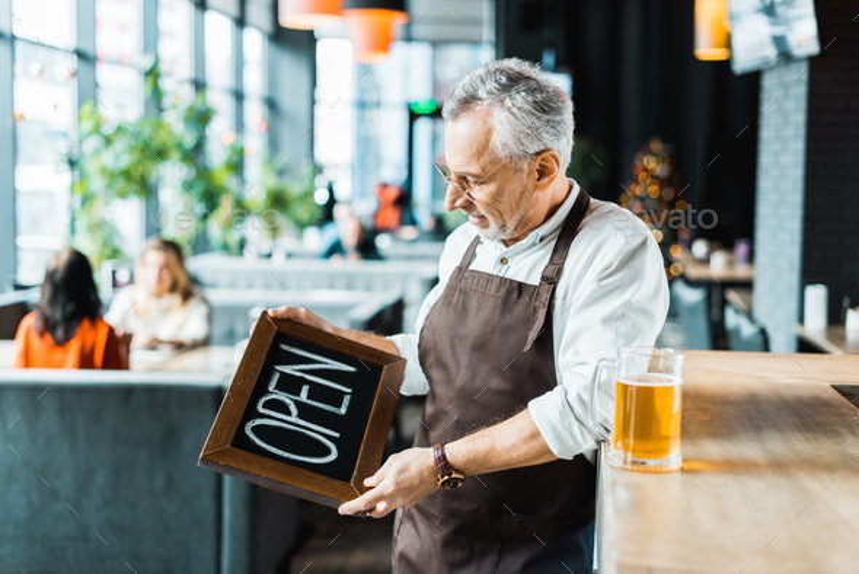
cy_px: 287
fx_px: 1194
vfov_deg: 27.0
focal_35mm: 50
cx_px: 430
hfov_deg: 39.6
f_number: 2.2
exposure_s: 1/100
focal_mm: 50
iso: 640
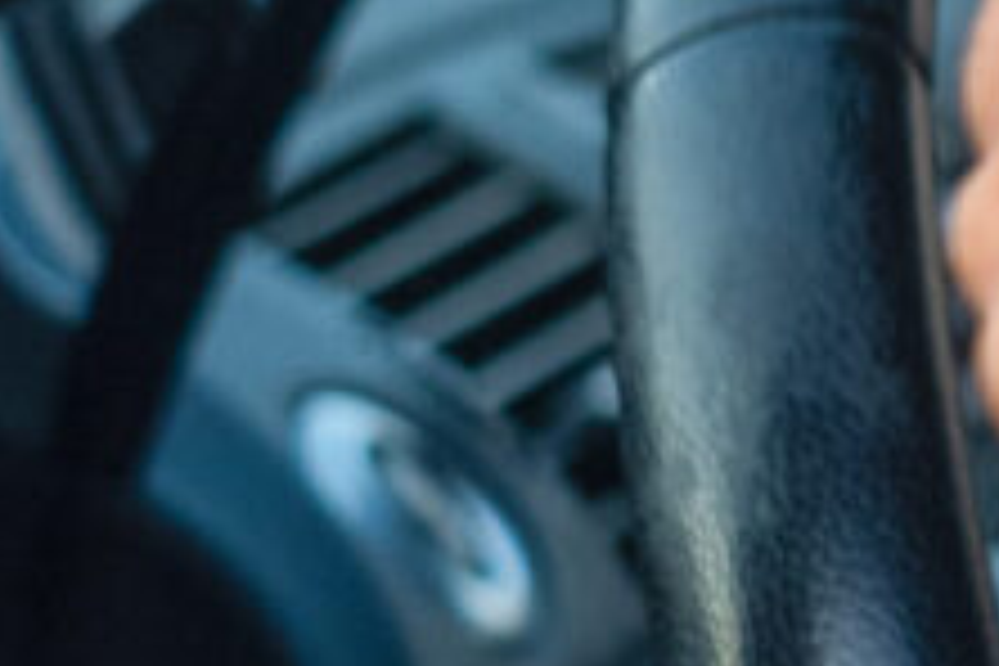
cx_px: 3344
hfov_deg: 5.2
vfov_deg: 3.7
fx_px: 10183
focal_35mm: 367
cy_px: -580
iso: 400
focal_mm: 35
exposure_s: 1/900
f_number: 2.8
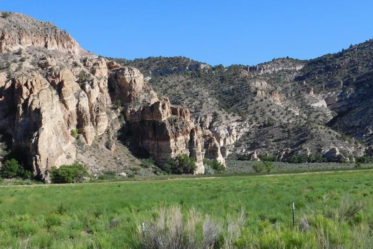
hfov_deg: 37.5
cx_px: 186
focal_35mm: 53
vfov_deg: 25.3
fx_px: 549
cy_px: 174
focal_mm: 7.1
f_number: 3.6
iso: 125
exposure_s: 1/1250
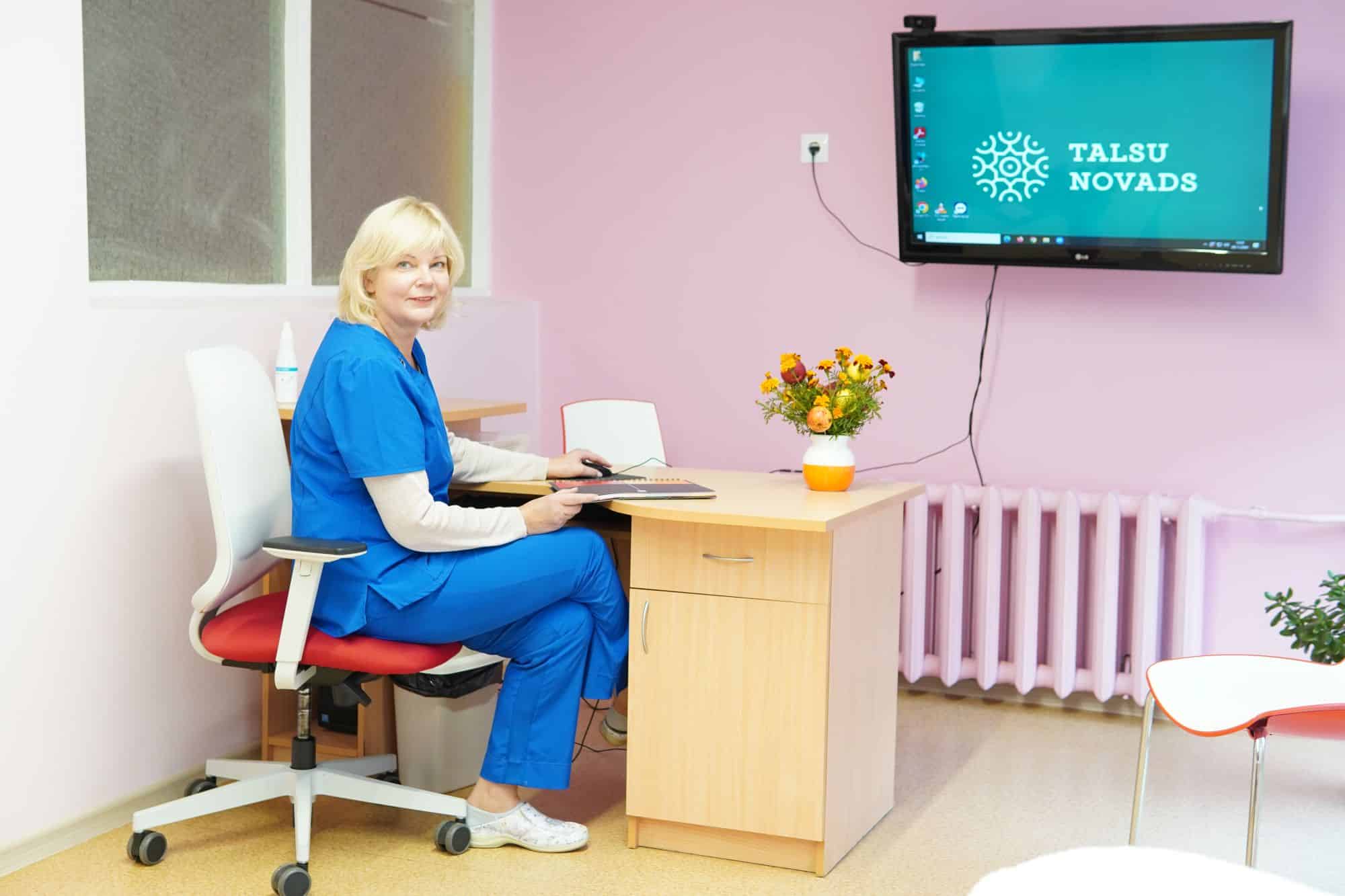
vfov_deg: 29.9
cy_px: 448
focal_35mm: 45
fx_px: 1681
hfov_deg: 43.6
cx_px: 672
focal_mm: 30
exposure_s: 1/100
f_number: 2.8
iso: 800
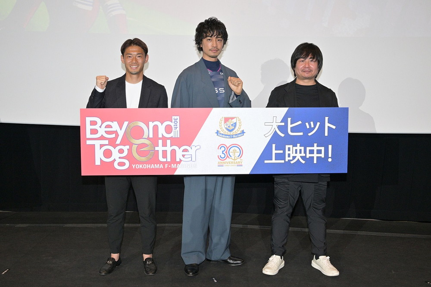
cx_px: 216
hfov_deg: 46.4
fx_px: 503
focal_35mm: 42
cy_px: 144
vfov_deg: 31.9
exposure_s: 1/60
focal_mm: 42
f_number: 10
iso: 3200
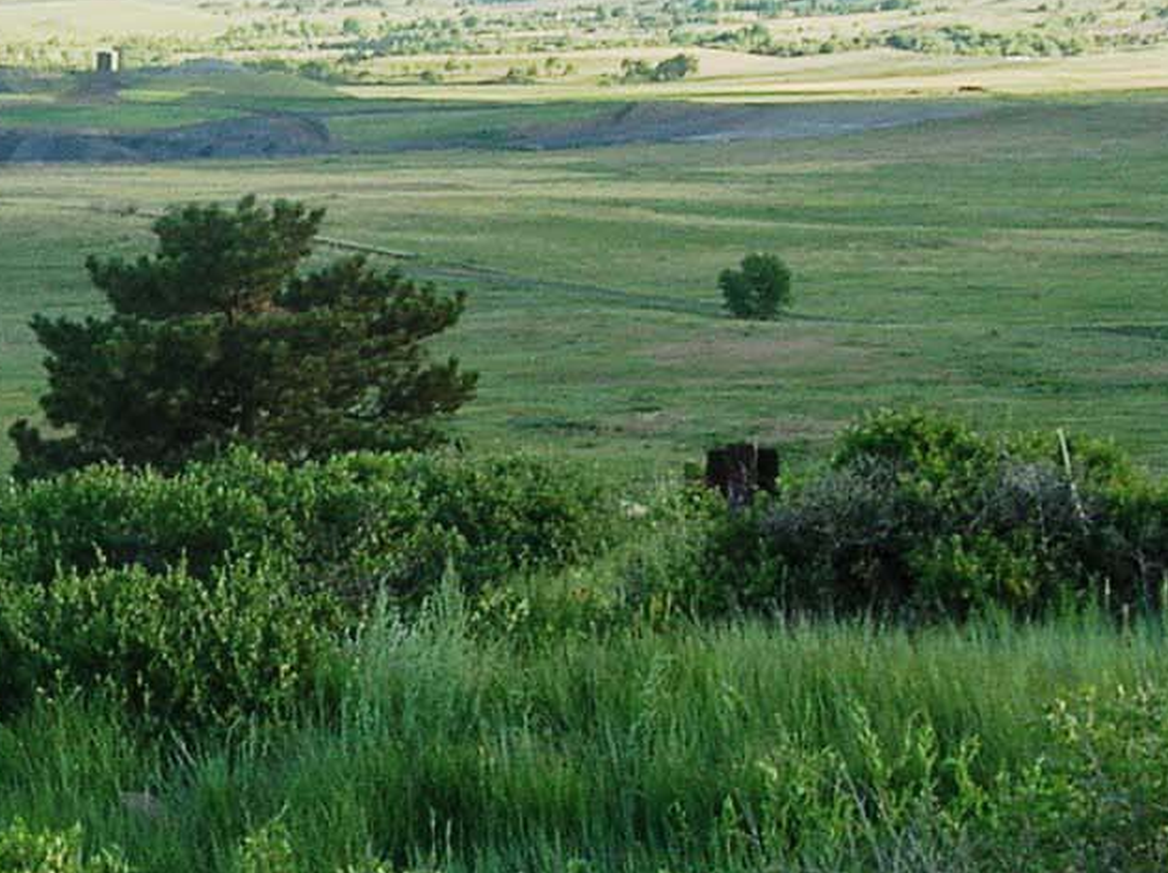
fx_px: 4414
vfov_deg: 11.3
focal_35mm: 131
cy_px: 446
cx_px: -72
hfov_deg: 14.8
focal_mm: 6
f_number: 2.7
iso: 50
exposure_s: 1/251
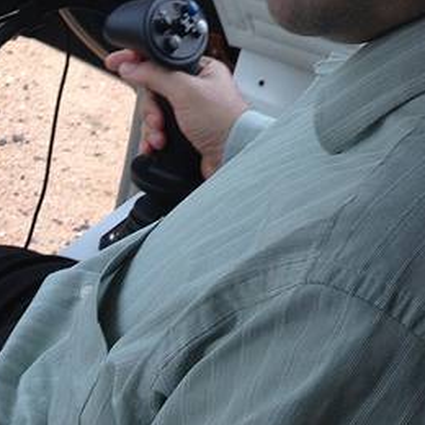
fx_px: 1722
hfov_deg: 14.1
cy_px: -176
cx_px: 230
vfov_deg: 13.4
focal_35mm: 124
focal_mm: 4.28
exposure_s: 1/60
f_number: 2.4
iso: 50
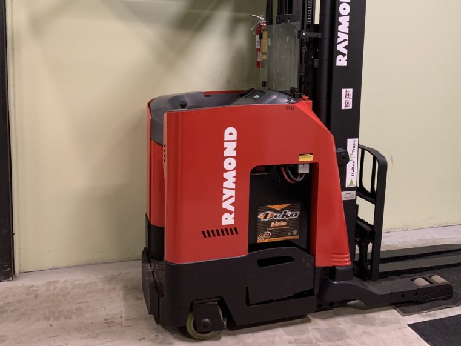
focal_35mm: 35
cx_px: 265
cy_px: 114
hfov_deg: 52.4
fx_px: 466
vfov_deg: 40.2
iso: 320
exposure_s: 1/60
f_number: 1.8
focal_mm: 4.25
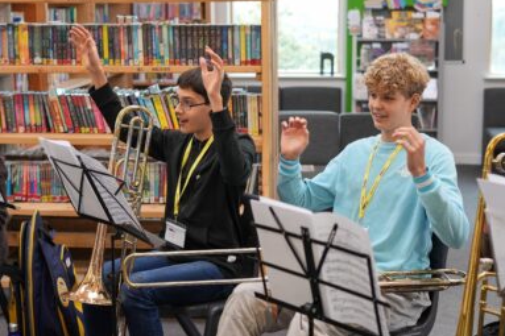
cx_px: 259
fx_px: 925
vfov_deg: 20.6
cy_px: 144
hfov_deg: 30.5
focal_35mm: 66
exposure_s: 1/320
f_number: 2.8
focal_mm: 50
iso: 1000
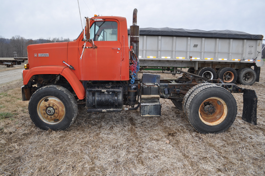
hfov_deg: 67.4
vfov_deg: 47.8
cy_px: 88
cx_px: 132
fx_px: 199
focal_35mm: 27
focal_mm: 18
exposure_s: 1/200
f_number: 5.6
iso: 200
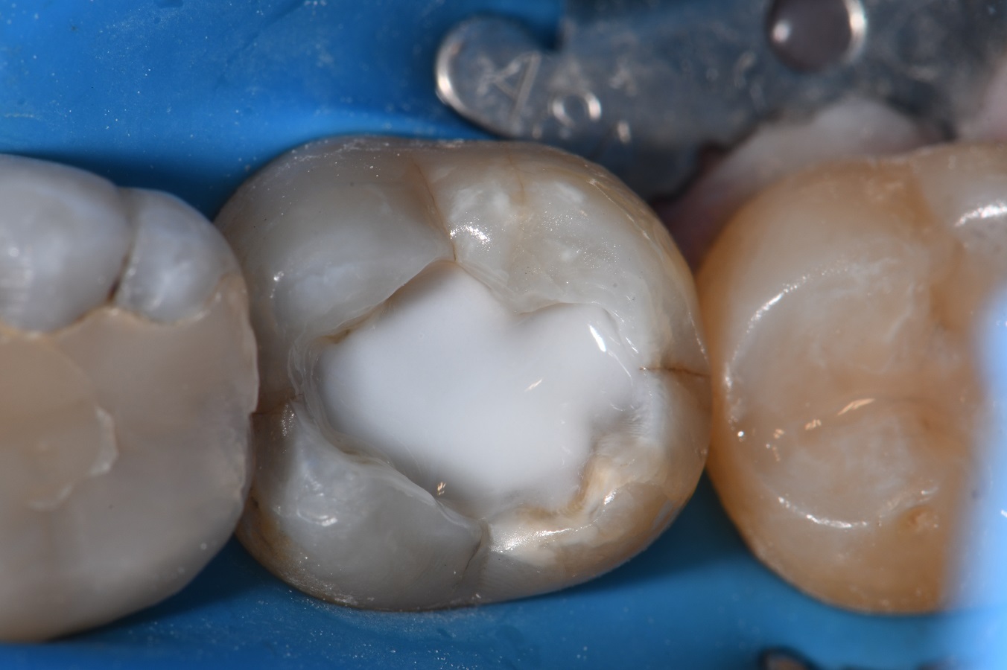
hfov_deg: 13.1
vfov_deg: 8.7
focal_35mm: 157
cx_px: 504
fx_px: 4389
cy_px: 335
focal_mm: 105
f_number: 32
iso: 200
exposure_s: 1/160
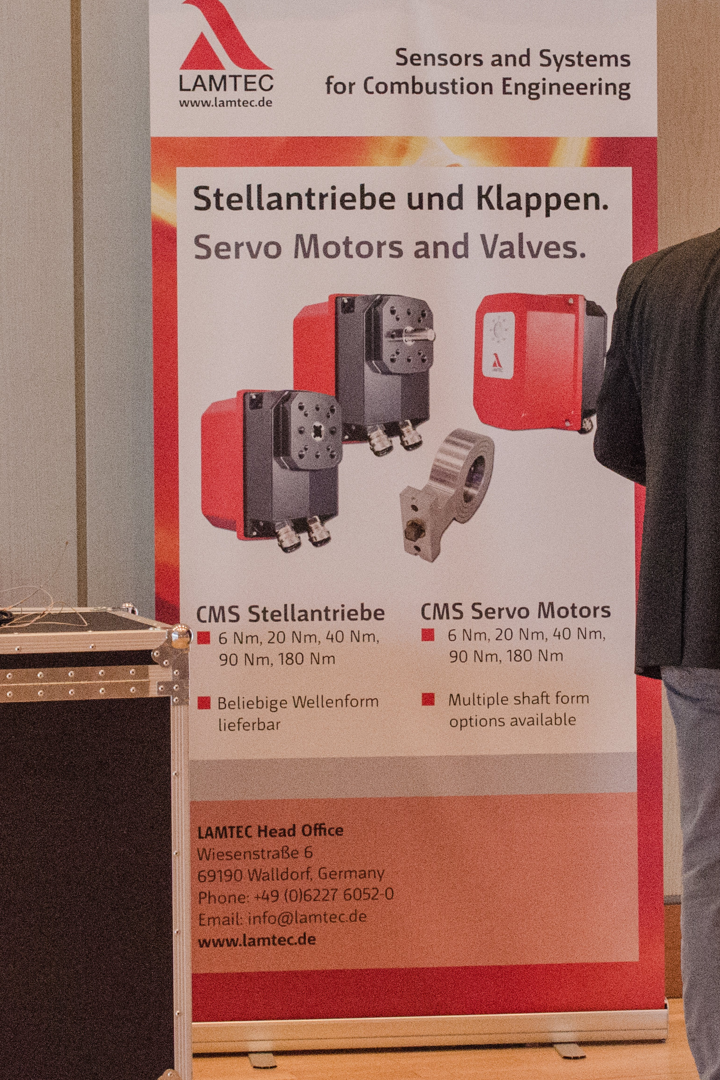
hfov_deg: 10.7
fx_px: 3839
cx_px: 535
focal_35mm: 128
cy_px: 458
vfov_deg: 16.0
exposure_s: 1/200
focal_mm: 40
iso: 4000
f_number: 5
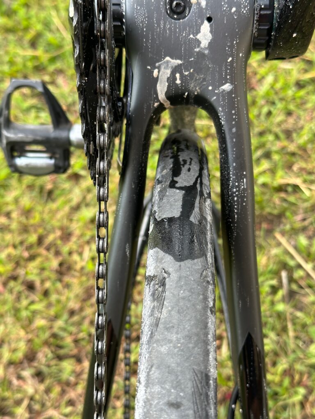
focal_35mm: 48
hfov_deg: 30.3
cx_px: 158
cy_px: 210
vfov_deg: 39.7
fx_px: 582
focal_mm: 6.86
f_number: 1.78
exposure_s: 1/141
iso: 80
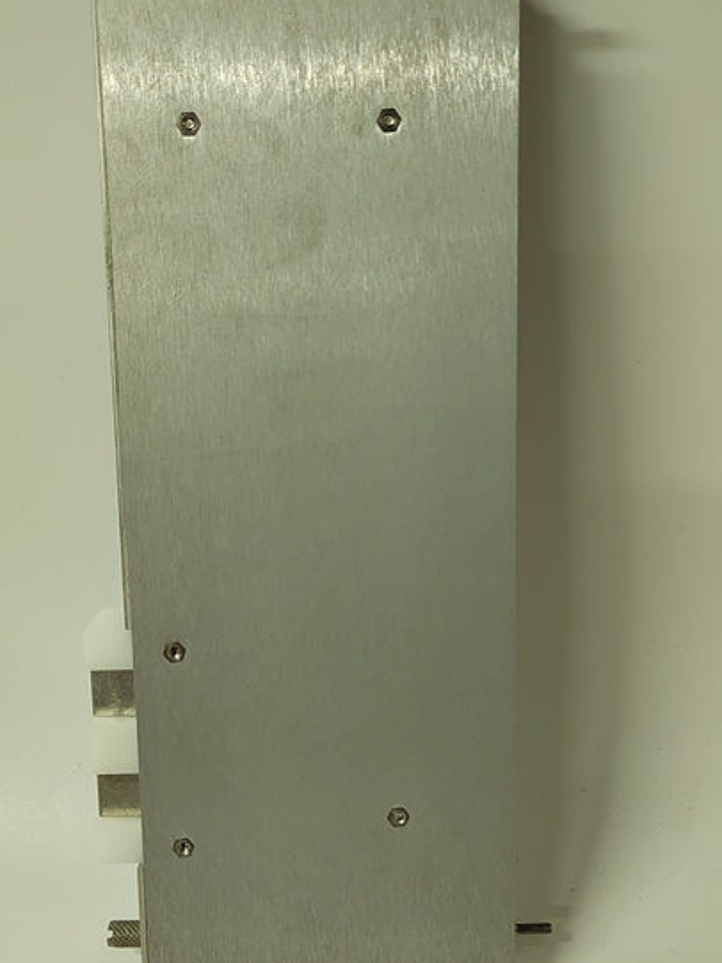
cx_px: 345
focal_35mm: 34
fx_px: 945
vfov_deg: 53.9
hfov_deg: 41.8
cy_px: 463
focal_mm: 5.52
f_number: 1.9
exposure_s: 1/120
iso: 2425
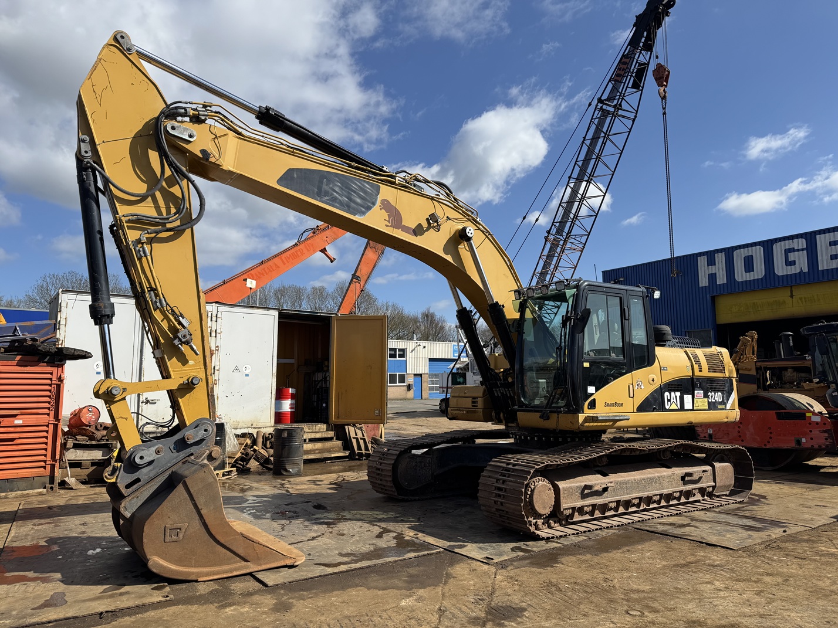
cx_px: 419
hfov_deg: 71.6
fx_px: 581
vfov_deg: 56.8
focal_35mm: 24
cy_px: 314
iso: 80
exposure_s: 1/2959
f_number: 1.78
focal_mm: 6.76
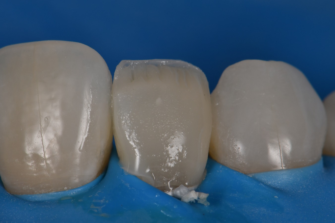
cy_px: 112
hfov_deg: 13.1
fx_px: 1460
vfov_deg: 8.7
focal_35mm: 157
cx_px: 168
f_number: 32
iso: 200
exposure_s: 1/160
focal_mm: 105
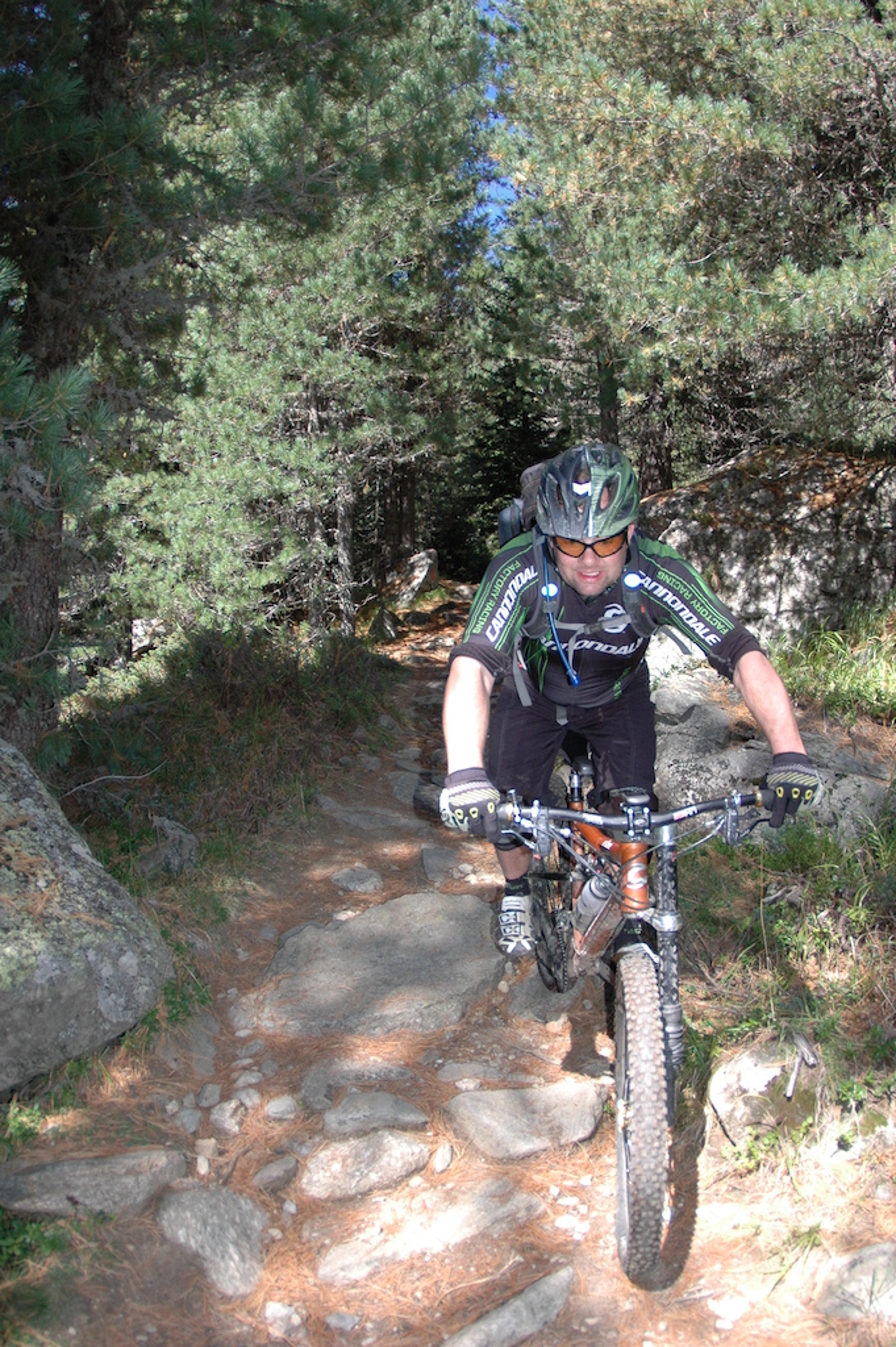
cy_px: 674
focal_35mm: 24
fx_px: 897
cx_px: 448
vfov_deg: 73.8
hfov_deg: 53.1
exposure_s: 1/500
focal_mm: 16
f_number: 4.5
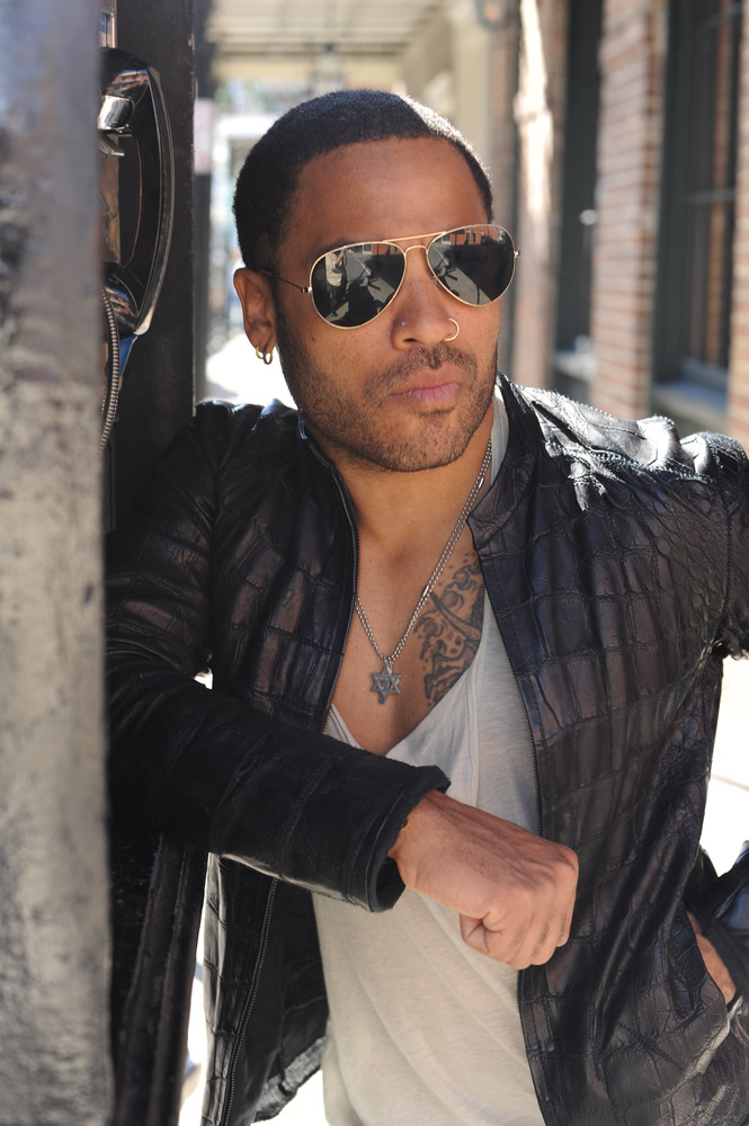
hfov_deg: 26.9
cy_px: 563
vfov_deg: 39.6
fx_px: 1563
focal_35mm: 50
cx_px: 374
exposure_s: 1/160
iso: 200
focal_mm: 50
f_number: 5
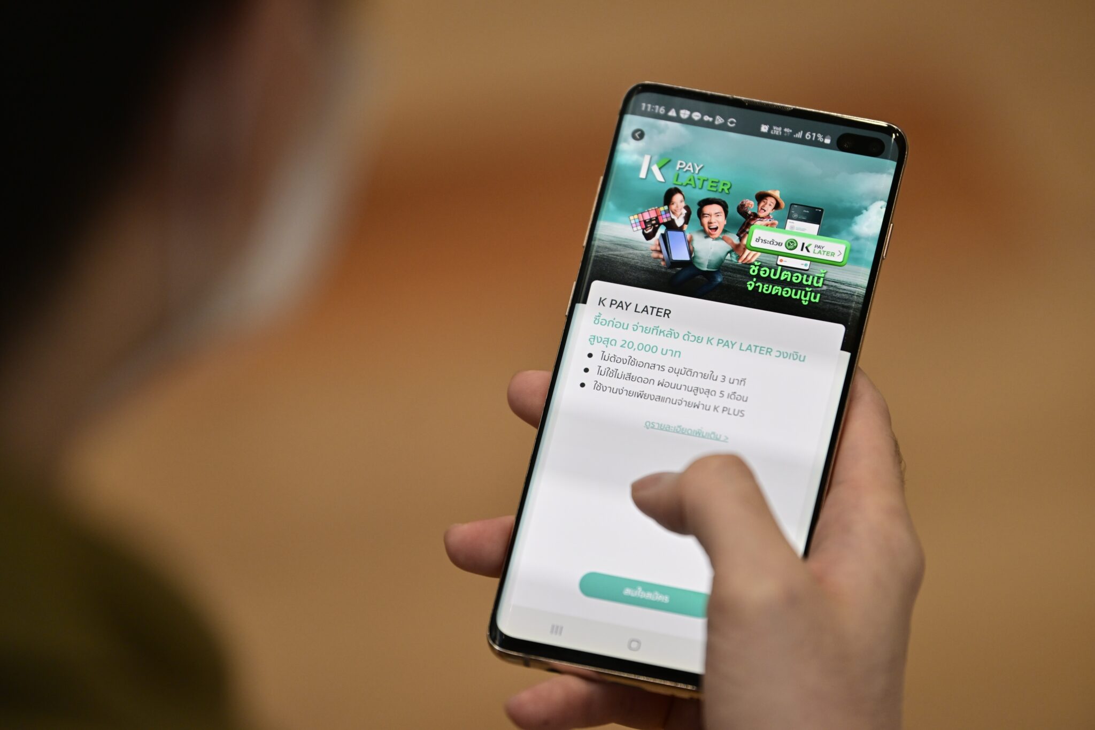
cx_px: 548
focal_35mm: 200
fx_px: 6082
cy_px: 365
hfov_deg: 10.3
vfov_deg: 6.9
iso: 1000
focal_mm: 200
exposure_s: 1/500
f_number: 2.8
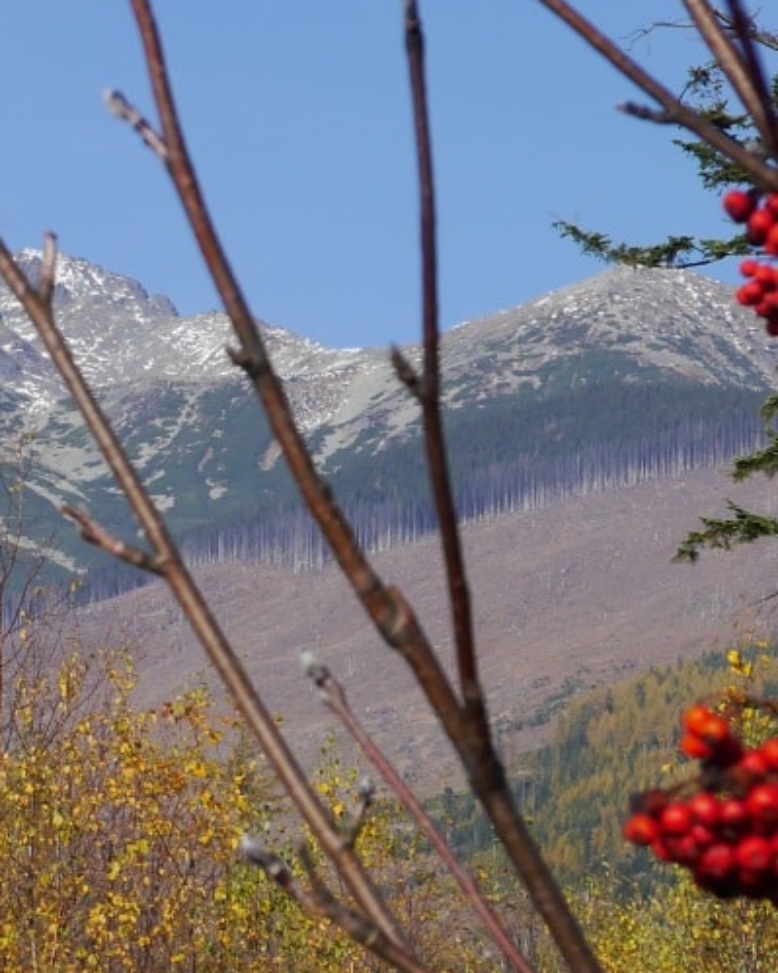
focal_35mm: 158
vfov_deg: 12.2
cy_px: 529
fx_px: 4549
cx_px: -595
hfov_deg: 9.3
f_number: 9
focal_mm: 25
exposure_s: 1/250
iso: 160
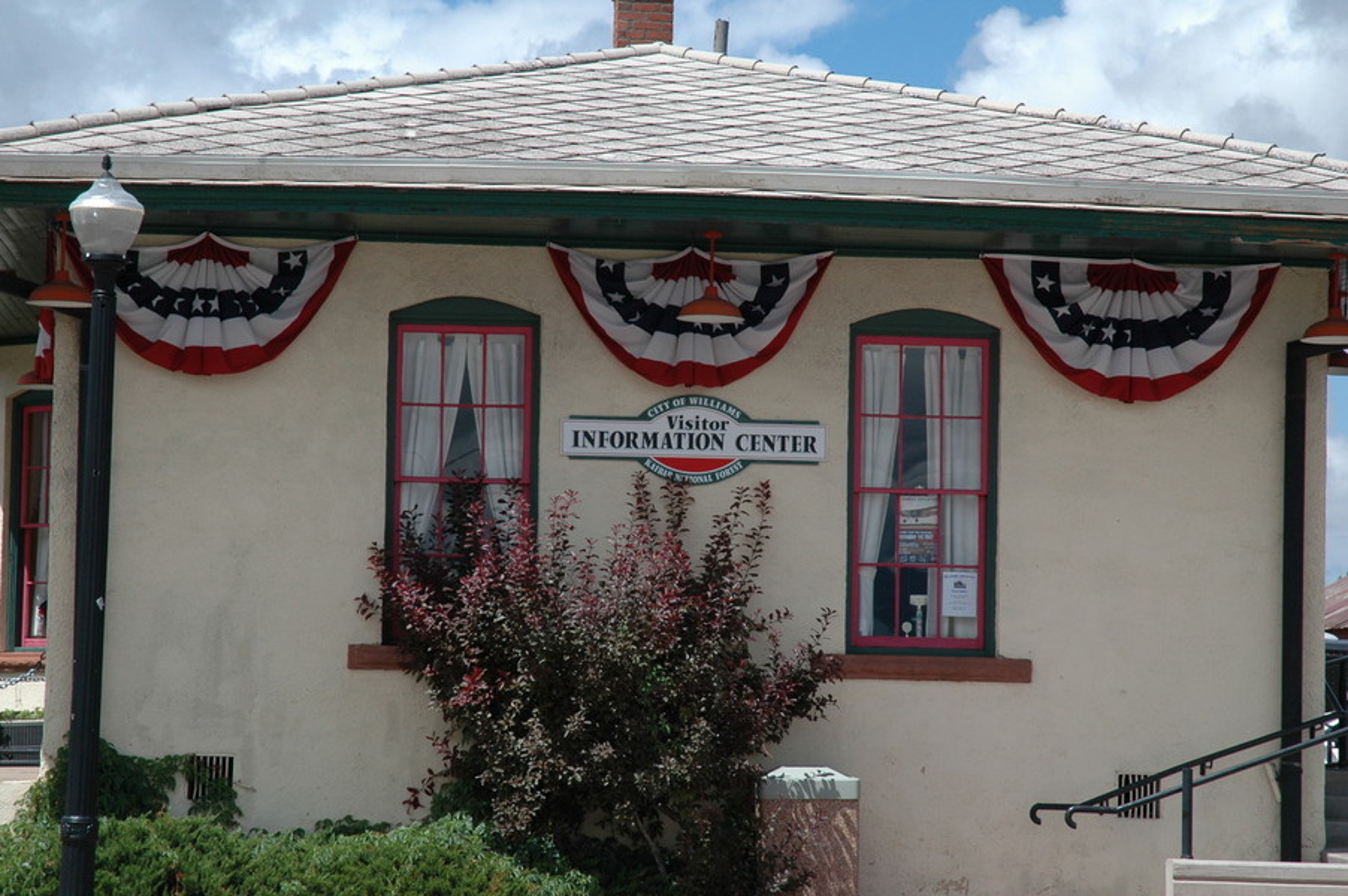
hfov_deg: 19.5
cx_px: 674
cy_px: 448
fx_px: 3929
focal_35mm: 105
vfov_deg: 13.0
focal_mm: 70
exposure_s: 1/320
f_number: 9
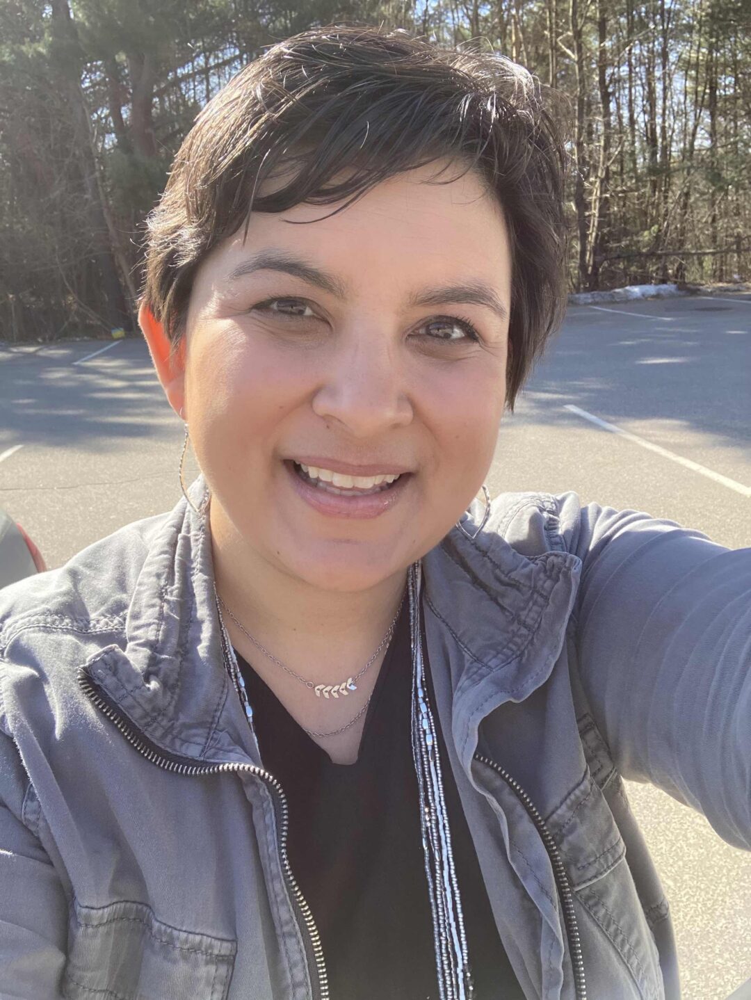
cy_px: 500
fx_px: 925
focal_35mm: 32
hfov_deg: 44.2
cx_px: 376
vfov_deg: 56.8
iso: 20
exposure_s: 1/259
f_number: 2.2
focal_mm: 2.87
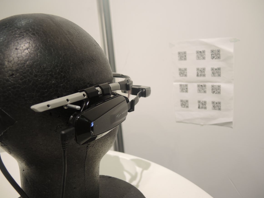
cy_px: 100
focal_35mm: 29
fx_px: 221
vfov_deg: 48.2
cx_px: 133
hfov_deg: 61.7
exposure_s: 1/30
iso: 80
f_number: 2
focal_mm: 6
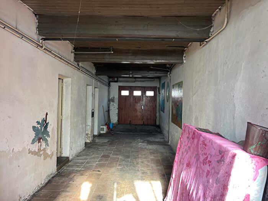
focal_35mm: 26
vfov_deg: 53.1
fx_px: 201
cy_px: 100
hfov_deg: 67.3
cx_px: 134
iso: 125
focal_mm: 5.7
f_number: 1.5
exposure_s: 1/102
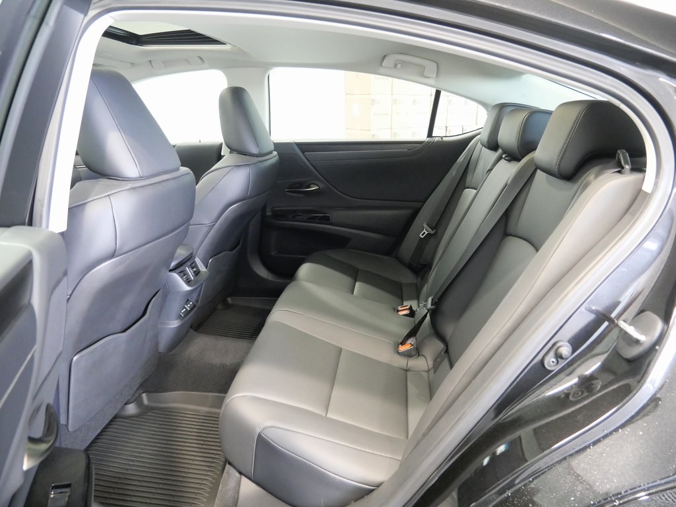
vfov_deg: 56.8
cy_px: 254
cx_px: 338
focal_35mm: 24
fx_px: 469
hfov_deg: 71.6
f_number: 3.5
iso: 3200
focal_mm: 12
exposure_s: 1/8
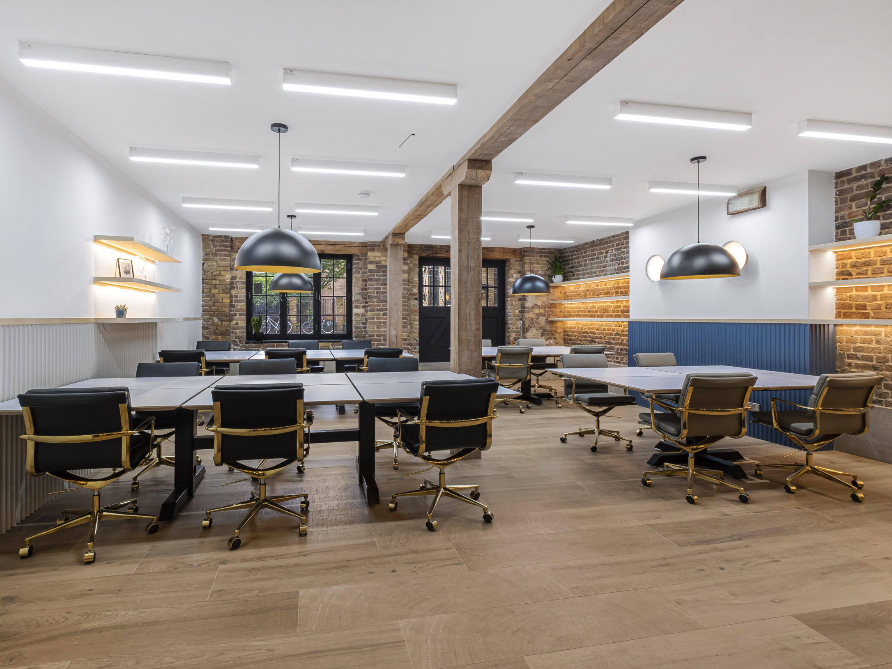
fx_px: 438
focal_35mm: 17
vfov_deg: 74.7
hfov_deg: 90.8
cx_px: 409
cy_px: 324
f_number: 9
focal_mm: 10
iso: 320
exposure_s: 1/8
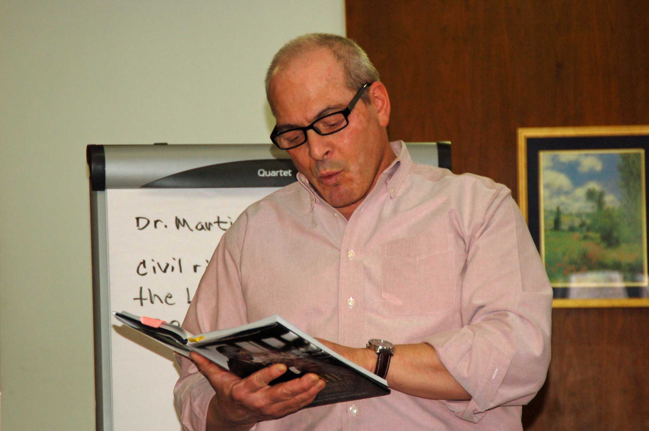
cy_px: 216
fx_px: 2566
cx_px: 324
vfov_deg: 9.6
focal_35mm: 142
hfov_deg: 14.4
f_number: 5.6
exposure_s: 1/60
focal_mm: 95
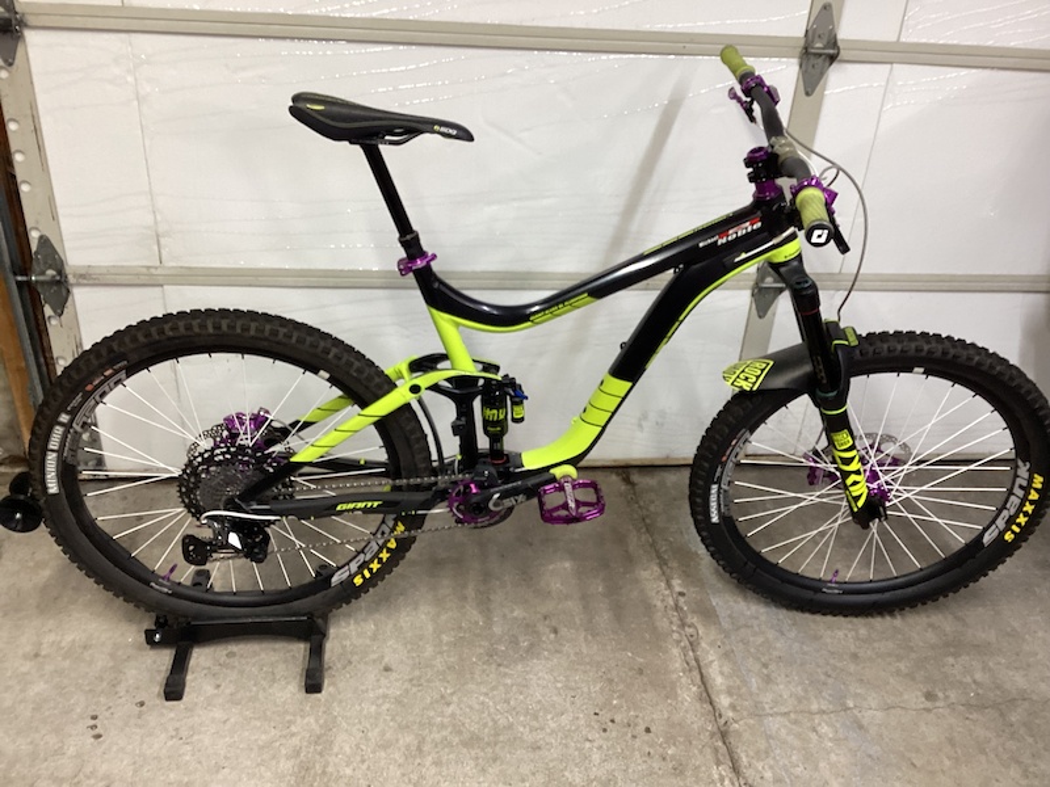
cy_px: 394
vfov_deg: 45.4
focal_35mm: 31
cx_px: 525
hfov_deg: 58.4
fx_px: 940
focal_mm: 3.3
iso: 125
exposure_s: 1/60
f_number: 2.4
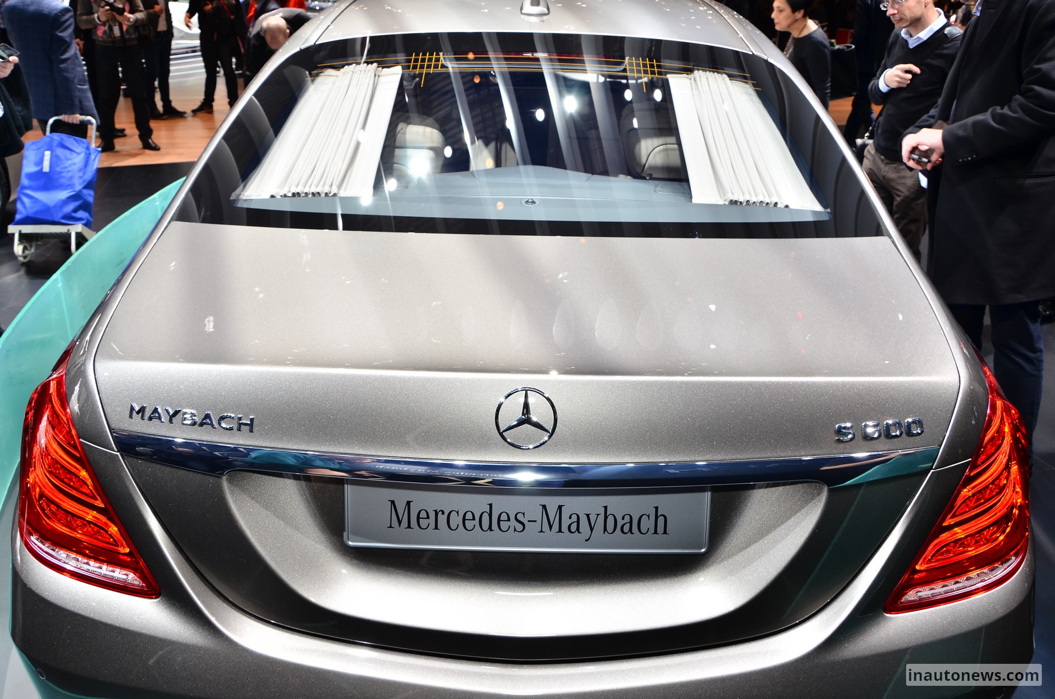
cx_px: 528
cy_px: 350
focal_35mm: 32
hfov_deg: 59.6
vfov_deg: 41.5
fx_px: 921
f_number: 6.3
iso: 250
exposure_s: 1/60
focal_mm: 21
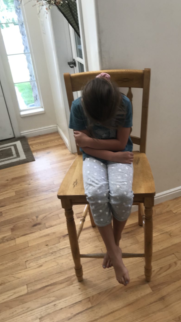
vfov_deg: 59.5
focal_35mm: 33
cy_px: 163
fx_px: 282
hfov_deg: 35.4
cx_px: 114
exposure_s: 1/60
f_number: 1.8
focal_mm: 3.99
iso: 25
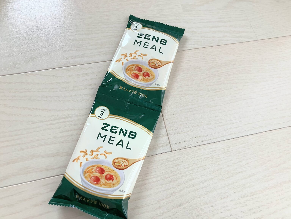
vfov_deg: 49.7
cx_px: 146
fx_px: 235
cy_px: 110
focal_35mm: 28
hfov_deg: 63.4
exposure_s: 1/60
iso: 100
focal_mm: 3.99
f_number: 1.8
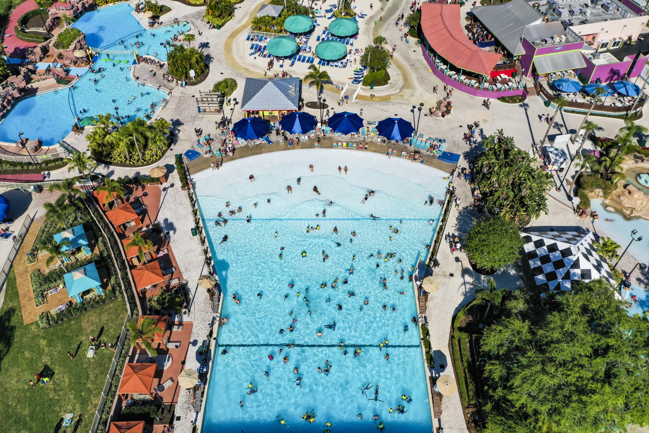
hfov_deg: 65.5
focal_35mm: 28
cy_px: 216
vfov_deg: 46.4
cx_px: 324
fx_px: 505
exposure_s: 1/100
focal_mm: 10.26
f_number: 5.6
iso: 100
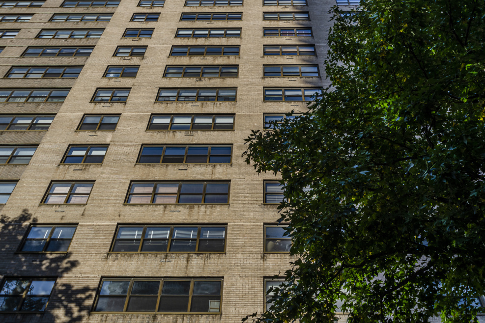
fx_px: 485
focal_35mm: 36
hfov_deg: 53.1
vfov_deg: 36.9
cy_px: 162
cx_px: 242
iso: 100
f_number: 8
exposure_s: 1/320
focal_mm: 24
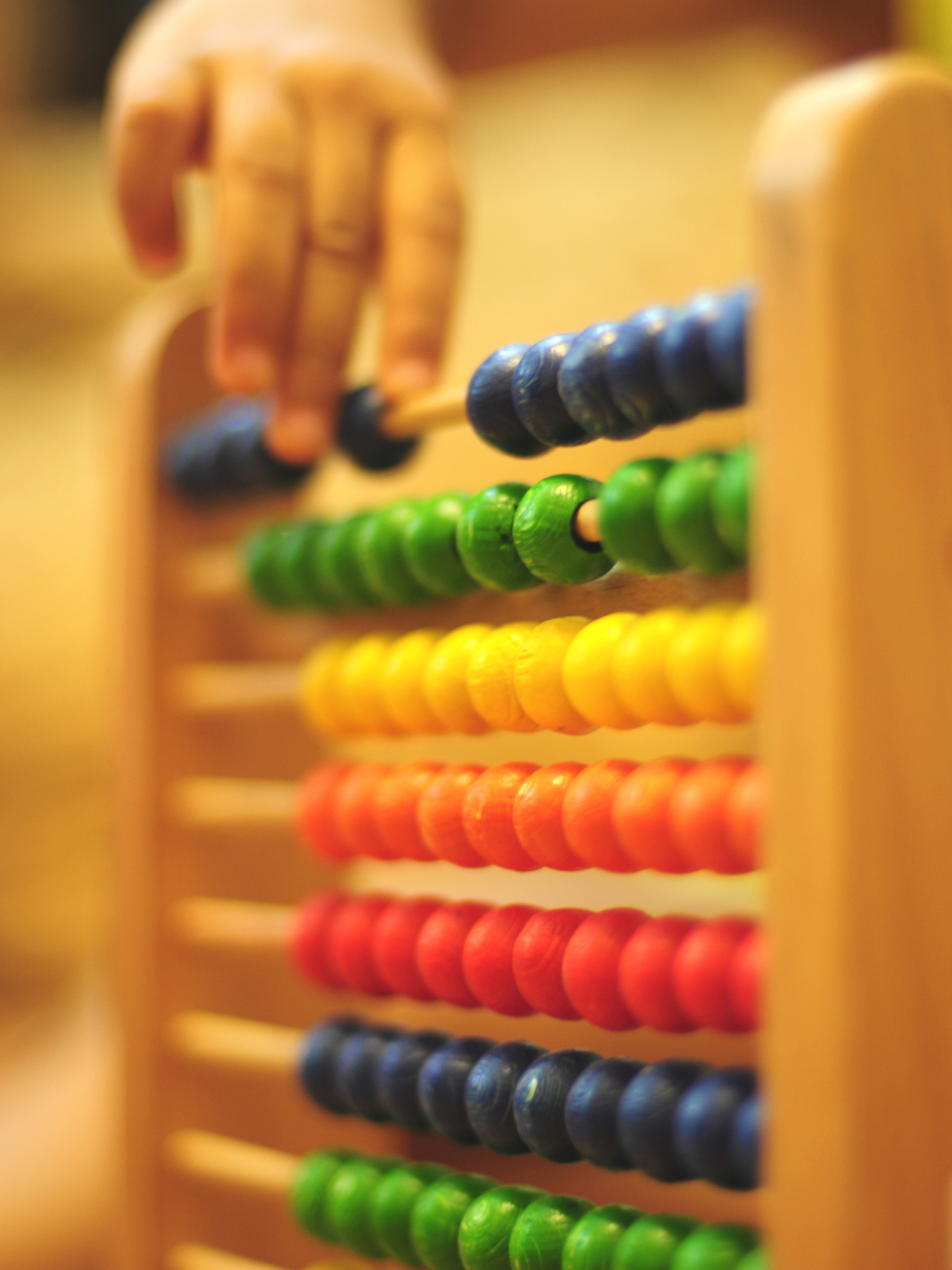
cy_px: 577
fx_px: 3007
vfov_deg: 23.8
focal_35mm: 82
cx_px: 476
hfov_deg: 18.0
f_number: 1.6
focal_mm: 50
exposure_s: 1/13
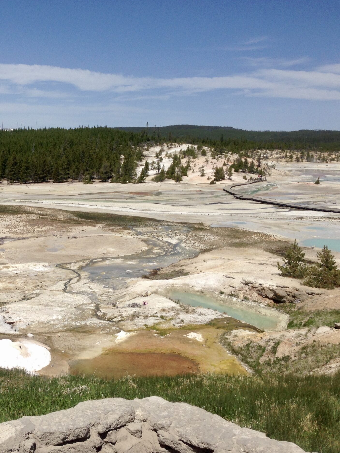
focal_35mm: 45
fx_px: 589
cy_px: 225
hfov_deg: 31.4
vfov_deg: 42.1
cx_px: 70
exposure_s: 1/3195
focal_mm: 4.12
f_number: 2.4
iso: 50
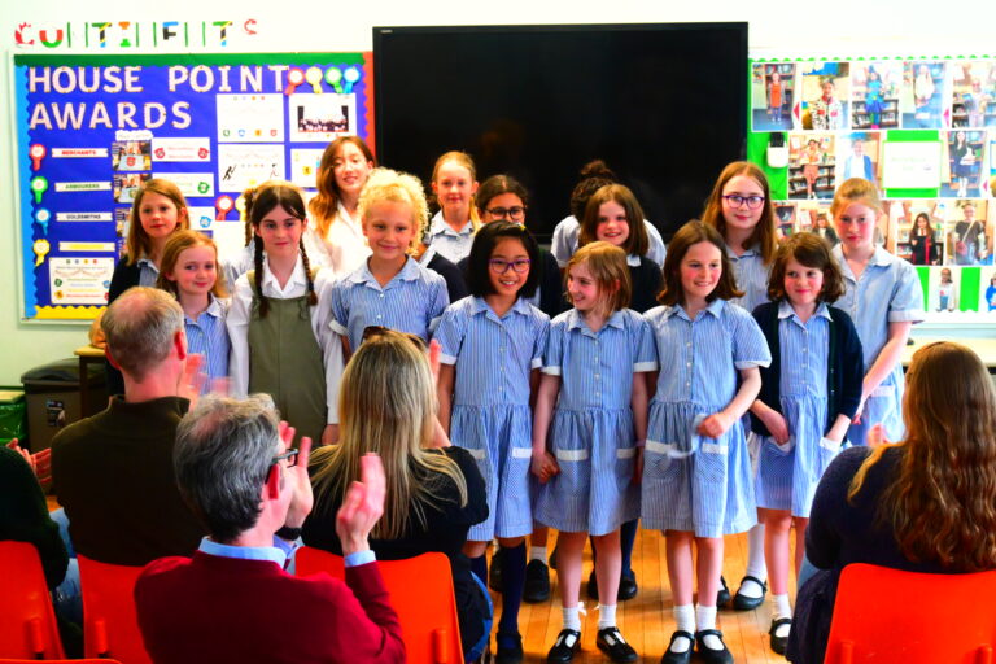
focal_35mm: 56
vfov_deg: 24.4
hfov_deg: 35.9
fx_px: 1535
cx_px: 498
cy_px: 332
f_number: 5.3
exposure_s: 1/80
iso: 3200
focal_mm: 37
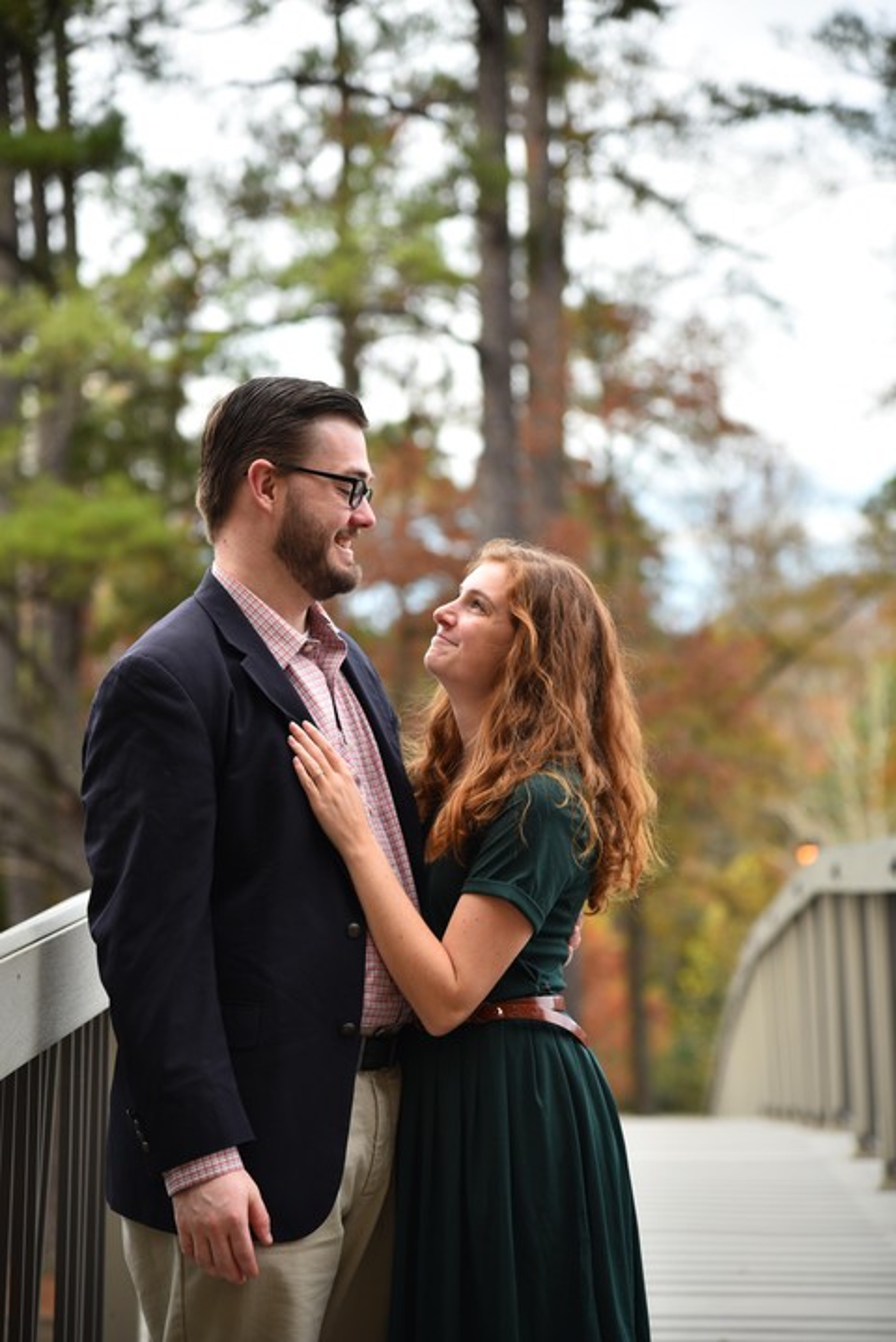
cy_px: 671
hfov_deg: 11.4
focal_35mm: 120
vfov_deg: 17.1
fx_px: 4475
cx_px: 448
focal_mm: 120
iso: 125
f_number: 4
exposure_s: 1/125
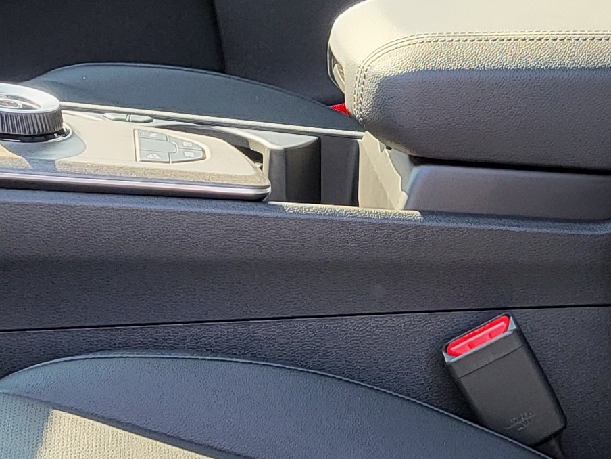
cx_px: 360
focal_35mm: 115
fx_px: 2030
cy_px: 261
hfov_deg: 17.1
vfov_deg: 12.9
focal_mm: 5.4
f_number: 1.8
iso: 40
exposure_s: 1/142
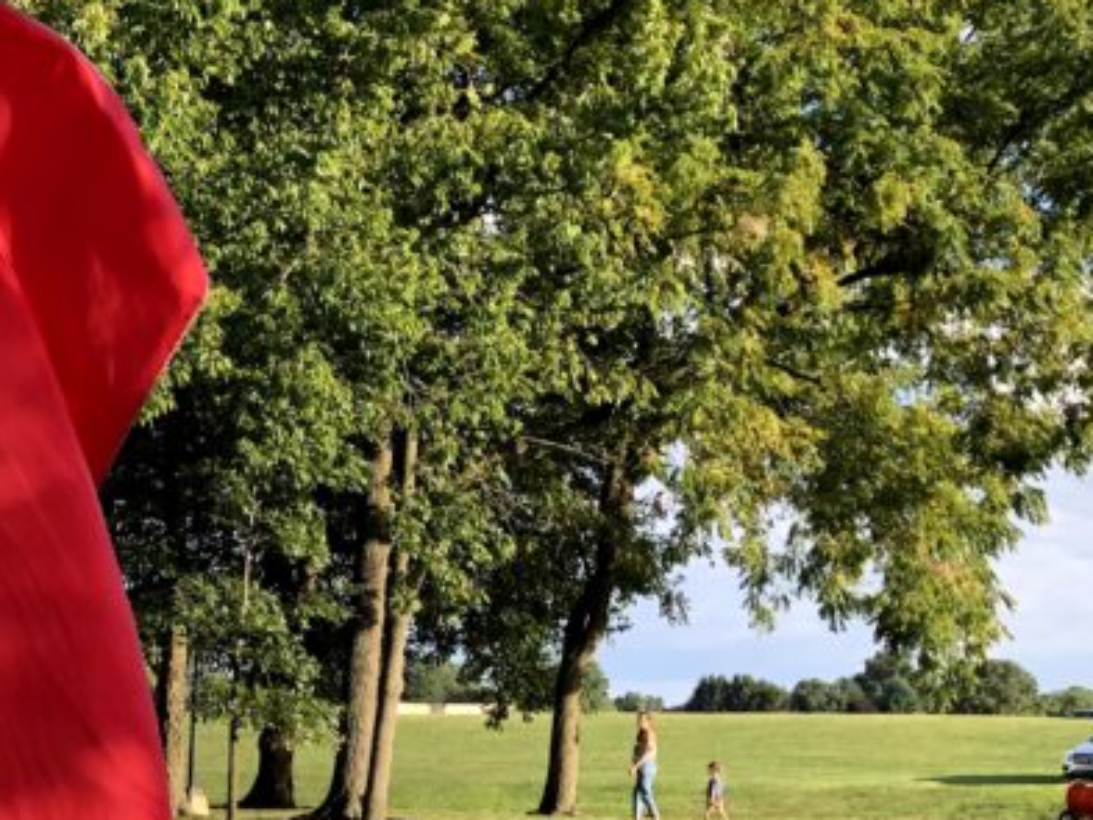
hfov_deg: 25.5
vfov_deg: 19.7
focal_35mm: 73
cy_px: 762
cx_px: 42
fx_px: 2306
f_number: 1.8
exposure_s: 1/311
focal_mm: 3.99
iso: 20
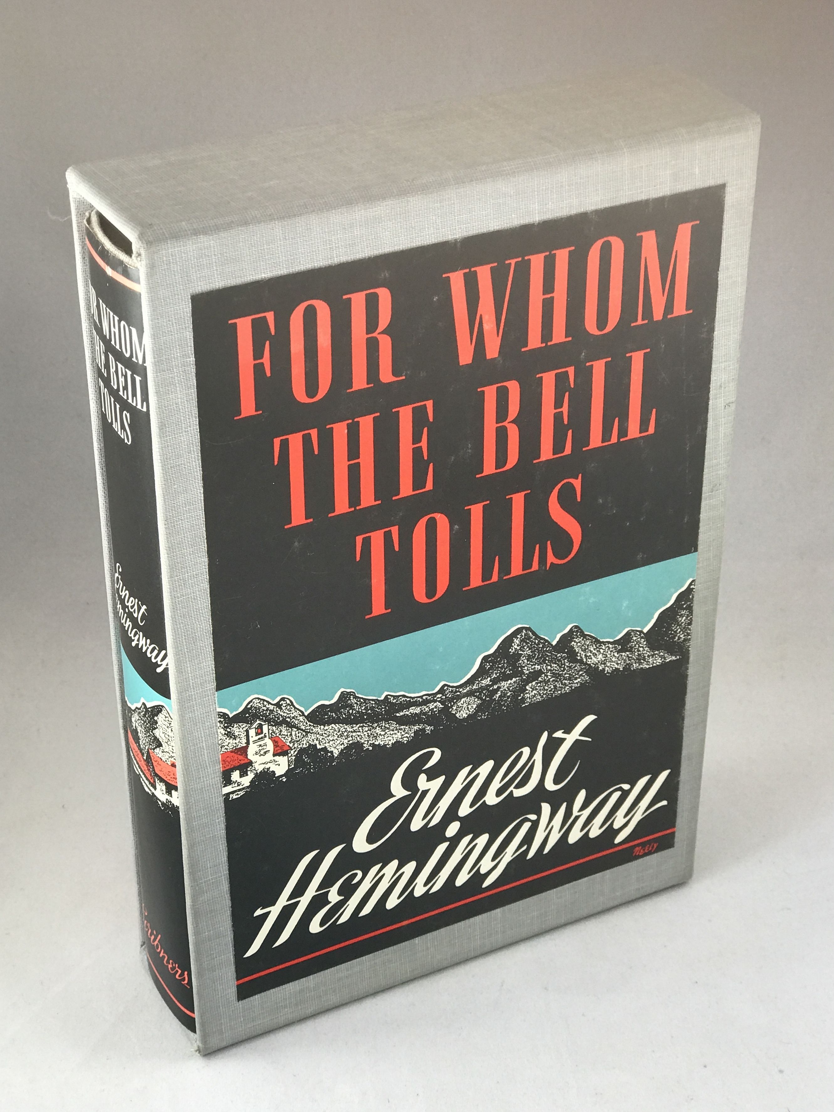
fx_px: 1831
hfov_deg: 25.7
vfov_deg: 33.8
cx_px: 417
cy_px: 556
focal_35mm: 57
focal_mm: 6.6
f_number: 2.8
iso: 32
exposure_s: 1/60
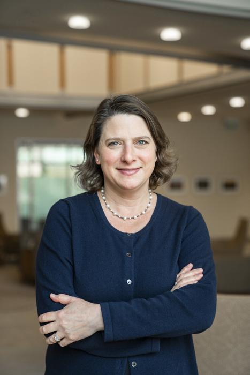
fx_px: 729
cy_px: 188
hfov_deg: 19.5
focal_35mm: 70
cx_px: 125
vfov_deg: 28.8
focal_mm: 70
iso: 1000
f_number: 2.8
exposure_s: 1/640
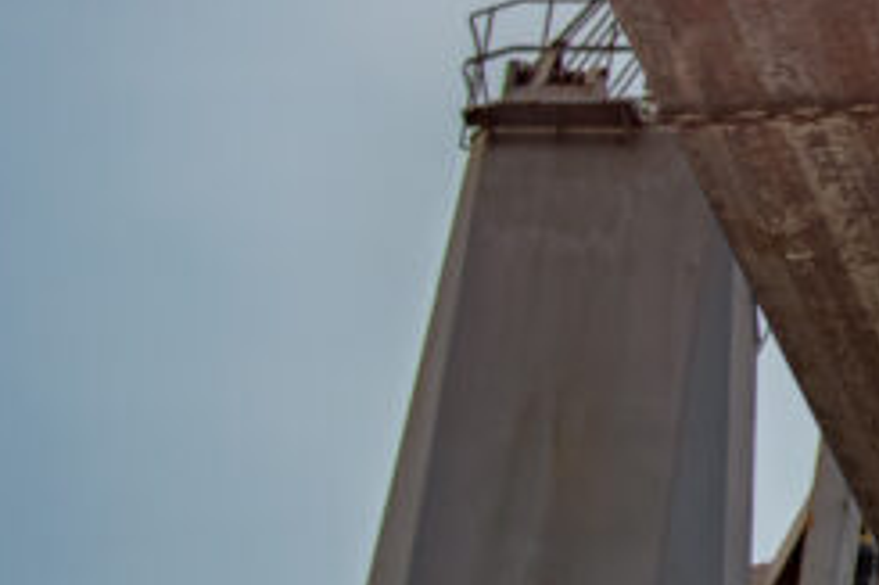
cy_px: -48
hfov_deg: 11.9
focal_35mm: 159
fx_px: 3880
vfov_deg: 8.6
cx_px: 1618
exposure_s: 1/5000
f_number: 5.6
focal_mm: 38
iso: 200
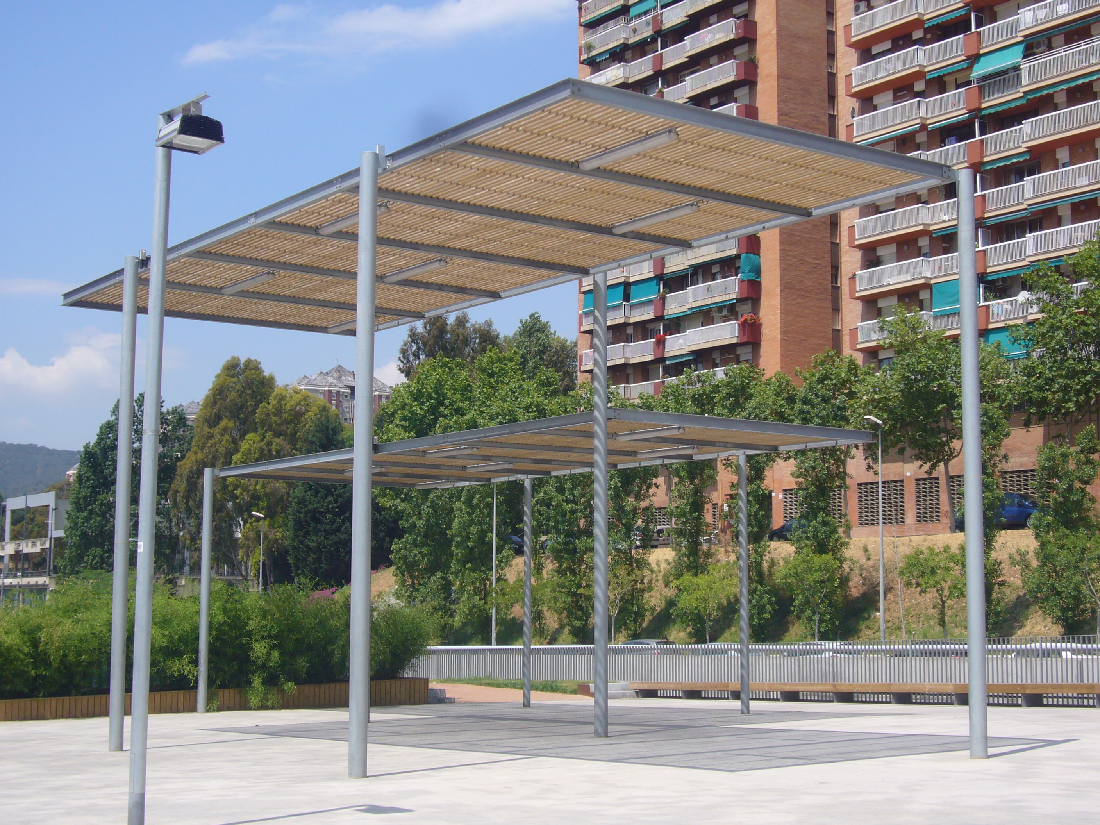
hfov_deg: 35.5
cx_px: 550
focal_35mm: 54
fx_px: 1716
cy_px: 412
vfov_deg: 27.0
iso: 80
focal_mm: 8.8
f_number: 8
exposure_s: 1/200
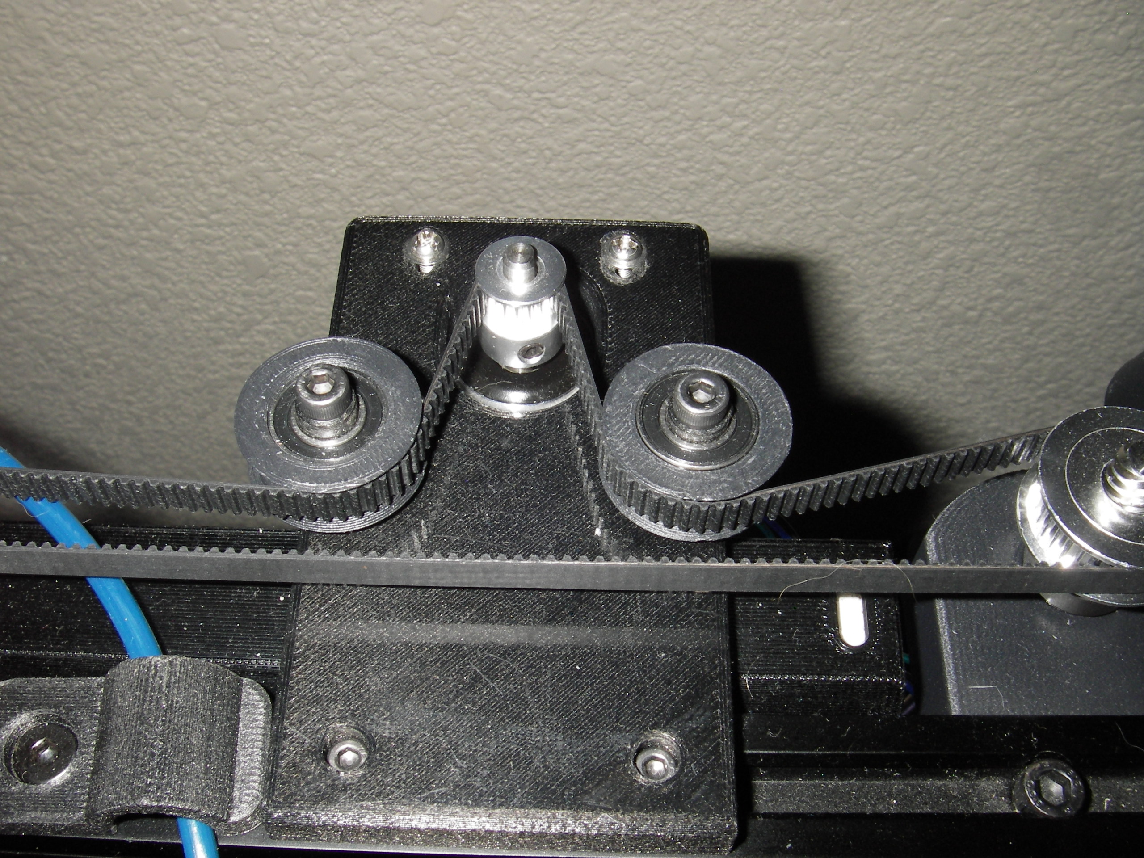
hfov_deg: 49.0
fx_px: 1256
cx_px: 572
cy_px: 429
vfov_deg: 37.7
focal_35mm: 38
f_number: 6.6
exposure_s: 1/30
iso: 50
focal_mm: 6.3
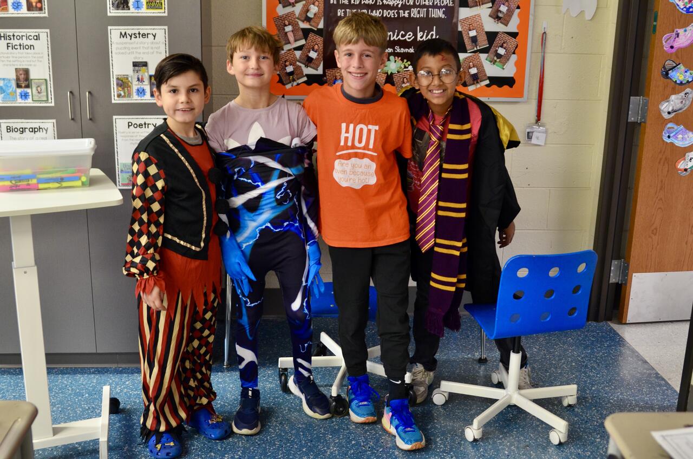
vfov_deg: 31.8
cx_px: 346
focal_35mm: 42
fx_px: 807
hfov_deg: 46.5
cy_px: 230
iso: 800
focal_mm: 28
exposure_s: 1/40
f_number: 3.2
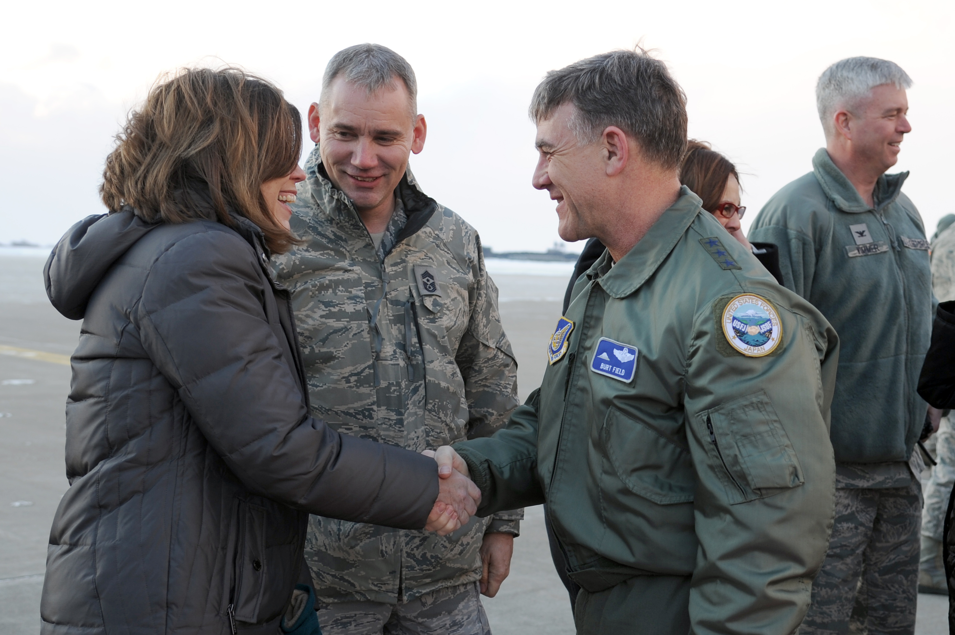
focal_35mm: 34
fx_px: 901
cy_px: 318
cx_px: 478
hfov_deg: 55.8
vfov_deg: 38.8
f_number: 4
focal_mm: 34
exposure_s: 1/125
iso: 200
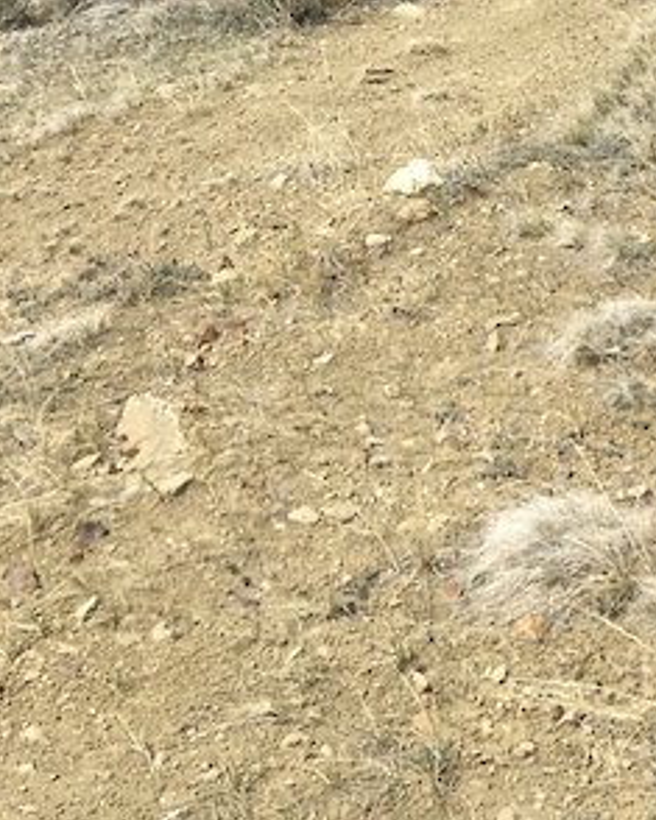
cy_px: -293
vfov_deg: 21.9
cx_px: 458
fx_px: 1870
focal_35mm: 77
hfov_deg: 19.8
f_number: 2.2
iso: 25
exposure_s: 1/2959
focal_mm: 4.15
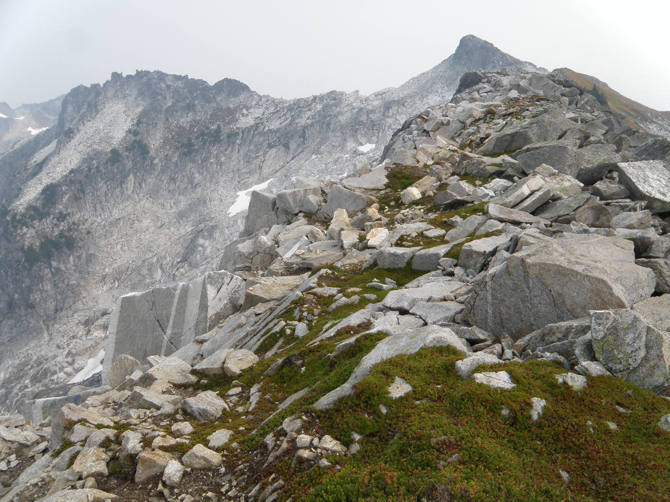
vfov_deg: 53.1
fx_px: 503
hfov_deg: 67.3
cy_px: 251
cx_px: 335
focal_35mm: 26
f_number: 5.6
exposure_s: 1/200
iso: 64
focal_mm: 4.6
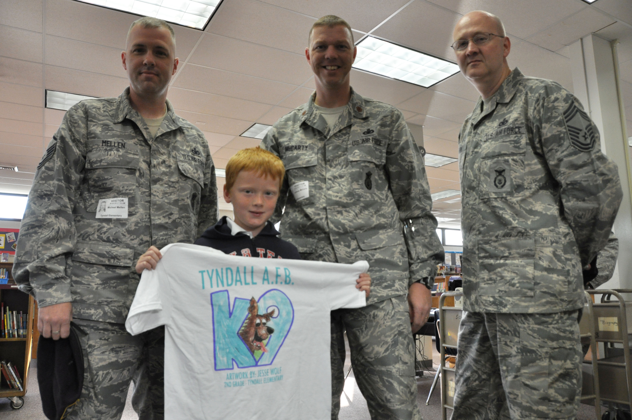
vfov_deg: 47.8
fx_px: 473
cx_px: 316
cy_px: 210
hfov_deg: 67.4
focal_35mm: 27
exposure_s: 1/50
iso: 800
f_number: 5
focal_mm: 18
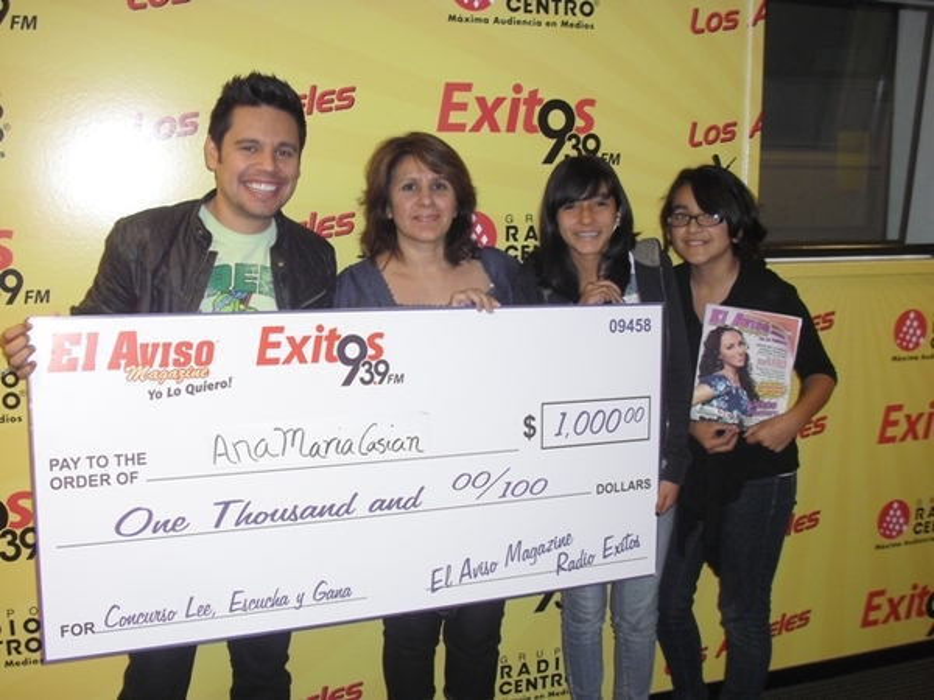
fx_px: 1025
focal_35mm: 38
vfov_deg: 37.7
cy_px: 350
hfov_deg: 49.0
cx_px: 467
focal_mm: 6.2
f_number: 2.8
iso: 200
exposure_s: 1/100
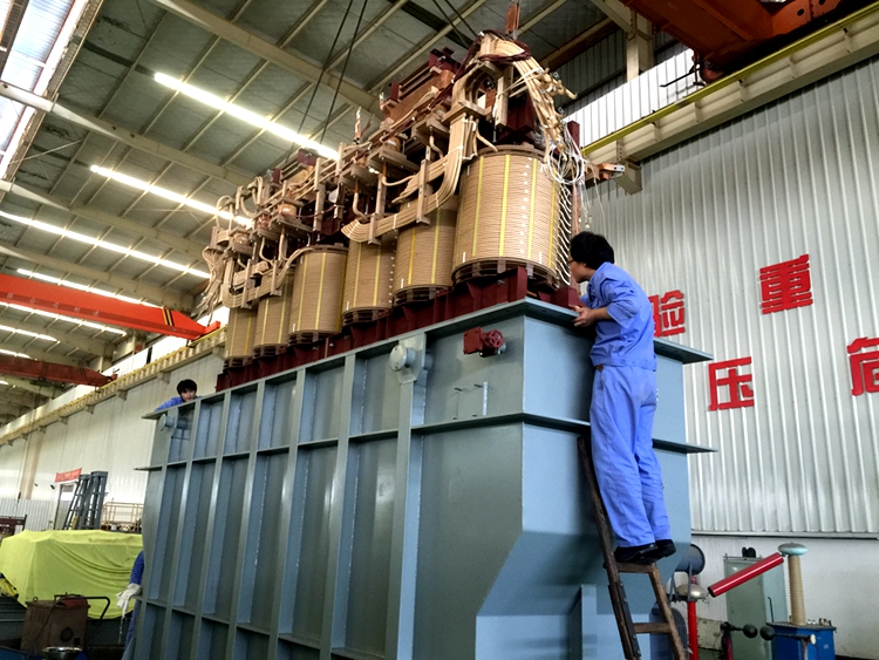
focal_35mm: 29
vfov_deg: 48.3
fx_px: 737
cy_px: 330
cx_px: 440
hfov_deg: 61.6
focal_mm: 4.15
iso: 100
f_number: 2.2
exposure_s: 1/15
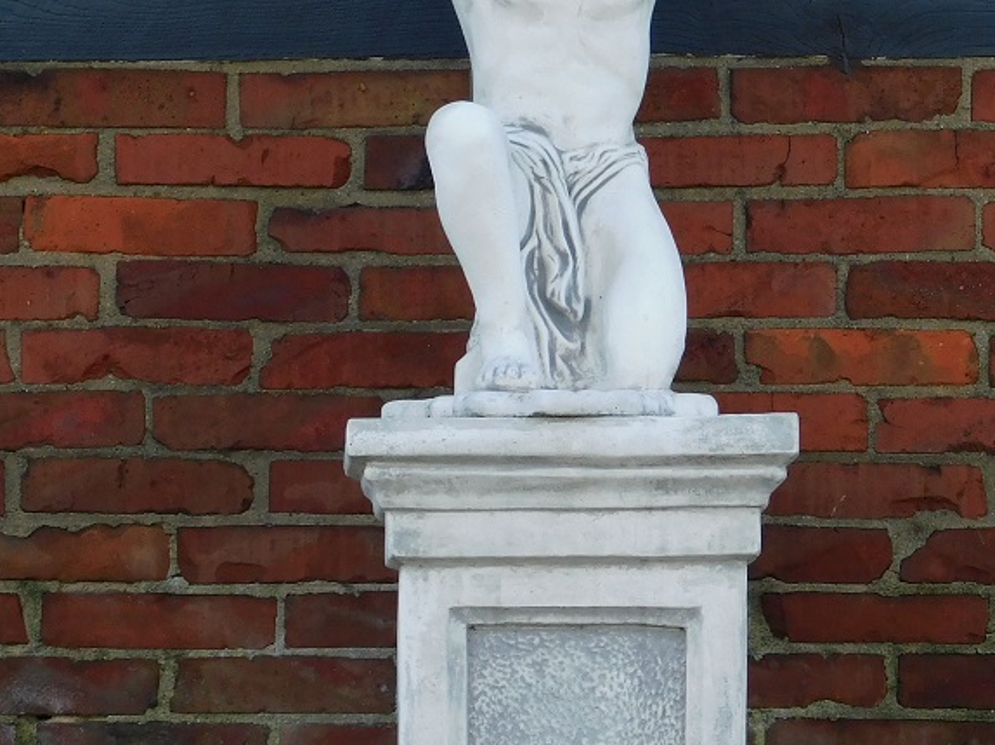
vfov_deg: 5.5
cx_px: 550
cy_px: 314
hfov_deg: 7.4
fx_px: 7729
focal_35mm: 269
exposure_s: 1/80
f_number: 5
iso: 125
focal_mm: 23.7
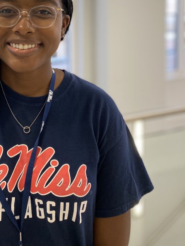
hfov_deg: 29.1
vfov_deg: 36.5
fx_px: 349
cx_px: 41
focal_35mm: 49
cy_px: 24
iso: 125
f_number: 1.8
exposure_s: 1/60
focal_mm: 4.25
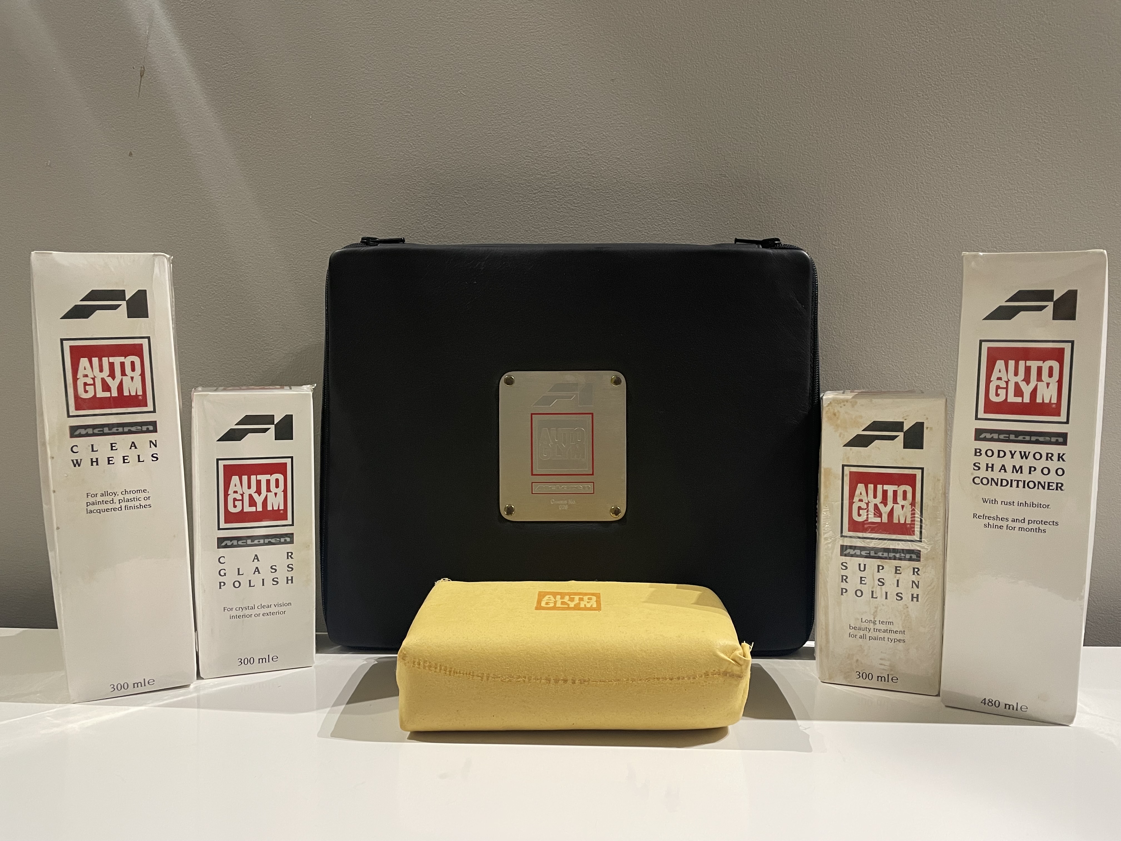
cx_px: 560
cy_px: 420
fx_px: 842
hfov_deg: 67.3
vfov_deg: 53.1
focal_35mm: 26
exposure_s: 1/50
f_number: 1.6
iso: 320
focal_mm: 4.2
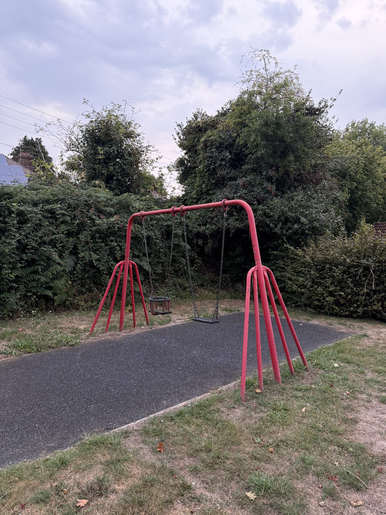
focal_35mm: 24
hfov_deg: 56.8
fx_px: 357
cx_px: 193
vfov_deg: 71.6
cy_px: 258
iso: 200
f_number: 1.78
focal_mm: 6.76
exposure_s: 1/203
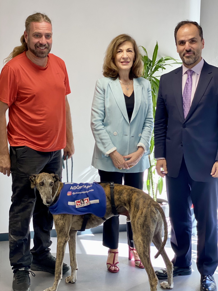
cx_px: 109
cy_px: 146
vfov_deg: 36.8
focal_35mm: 52
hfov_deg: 28.0
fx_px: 437
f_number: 2
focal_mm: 6
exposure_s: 1/122
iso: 200
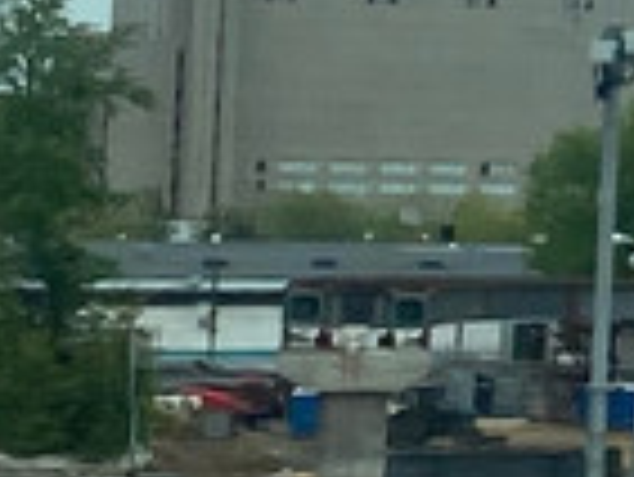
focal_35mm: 272
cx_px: 1697
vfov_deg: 5.4
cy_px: -234
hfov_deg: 6.8
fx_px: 4986
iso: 32
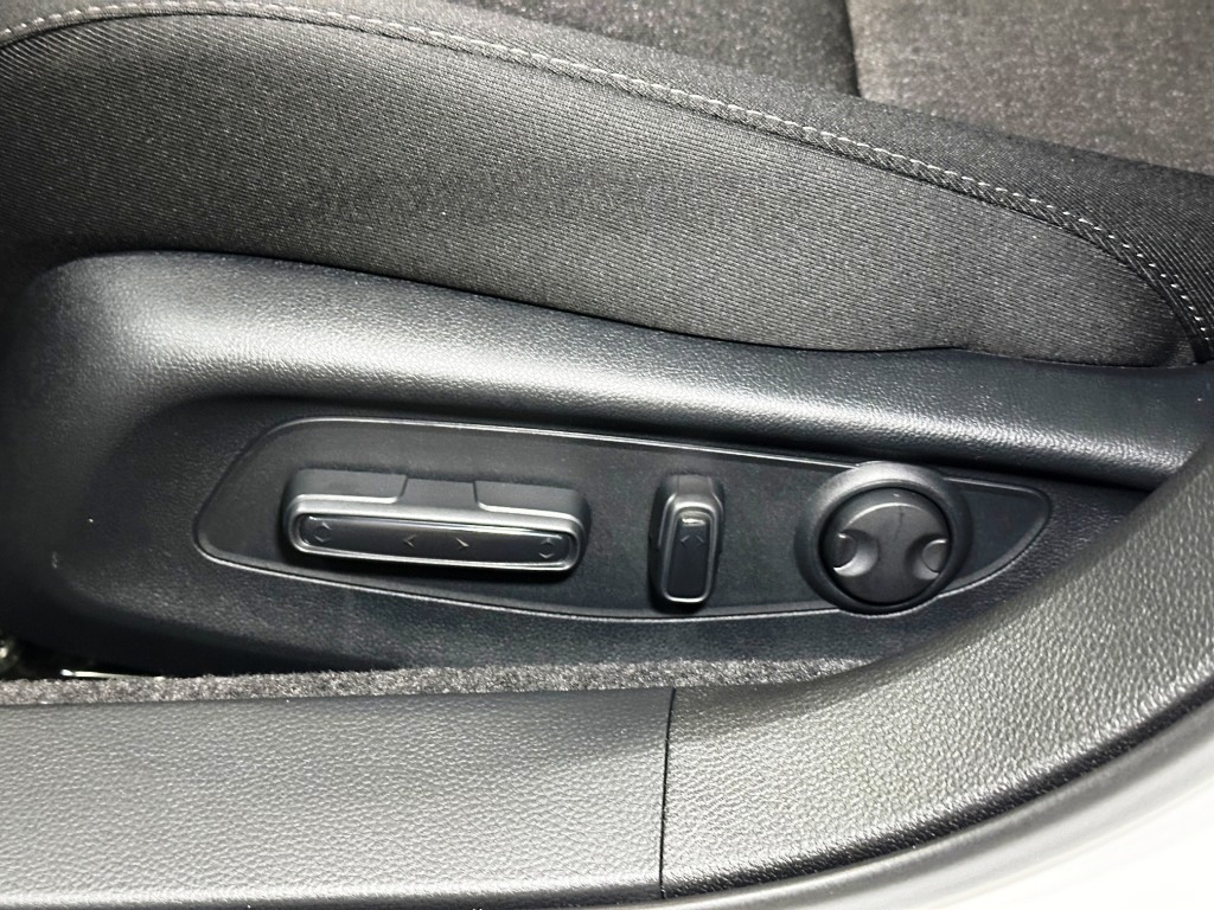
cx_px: 607
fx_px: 1683
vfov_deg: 30.3
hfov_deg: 39.7
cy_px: 455
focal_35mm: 48
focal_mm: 6.86
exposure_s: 1/30
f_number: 1.78
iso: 640
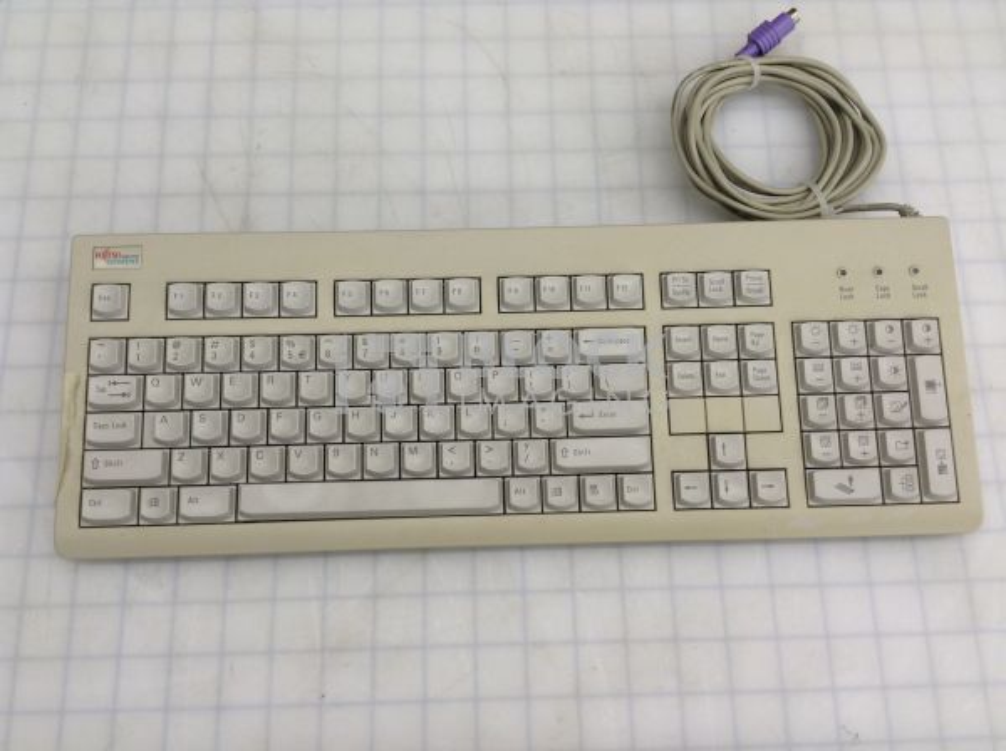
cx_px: 503
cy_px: 376
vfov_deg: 42.8
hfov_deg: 55.4
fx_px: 958
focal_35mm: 33
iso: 32
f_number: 2.4
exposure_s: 1/30
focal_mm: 3.3
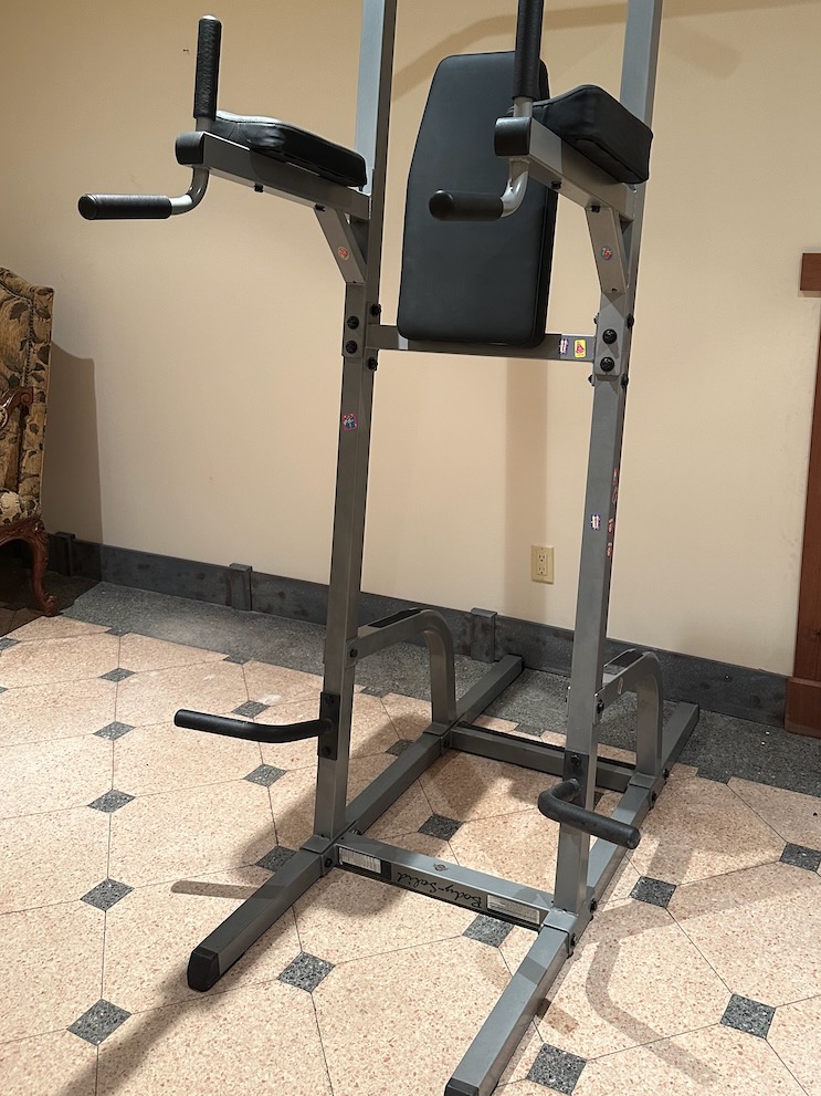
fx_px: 981
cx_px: 504
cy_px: 468
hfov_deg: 45.1
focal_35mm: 31
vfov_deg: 58.1
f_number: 1.78
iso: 320
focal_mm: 6.86
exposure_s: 1/60
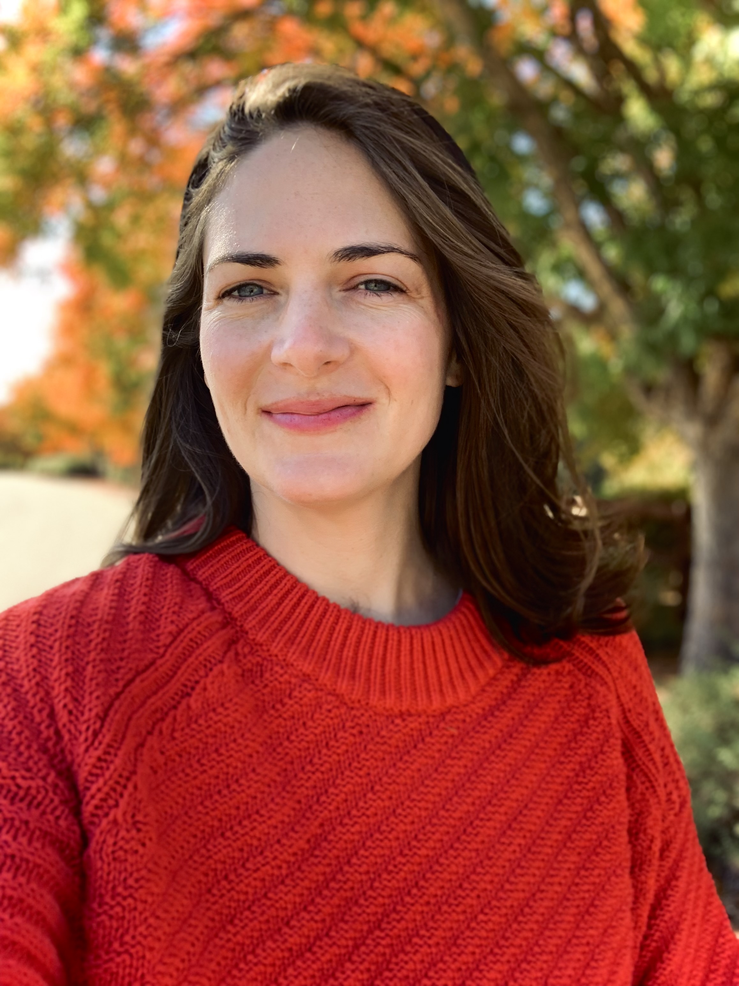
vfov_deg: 56.8
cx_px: 370
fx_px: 911
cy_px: 493
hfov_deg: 44.2
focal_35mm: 32
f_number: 2.2
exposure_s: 1/126
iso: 16
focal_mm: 2.87
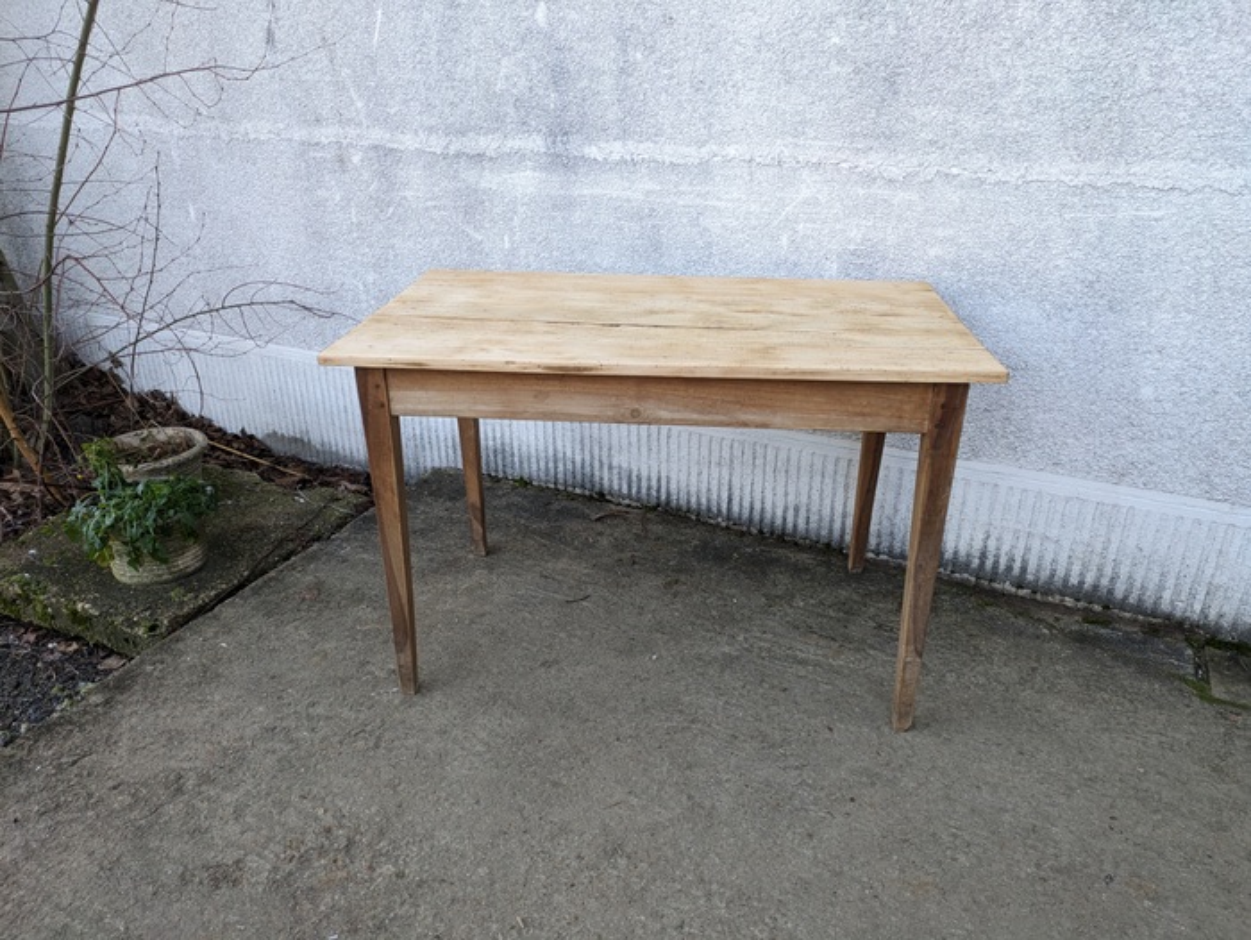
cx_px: 626
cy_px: 470
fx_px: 904
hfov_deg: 69.4
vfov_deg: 54.9
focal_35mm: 25
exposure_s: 1/137
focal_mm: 5.43
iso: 46
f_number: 1.89
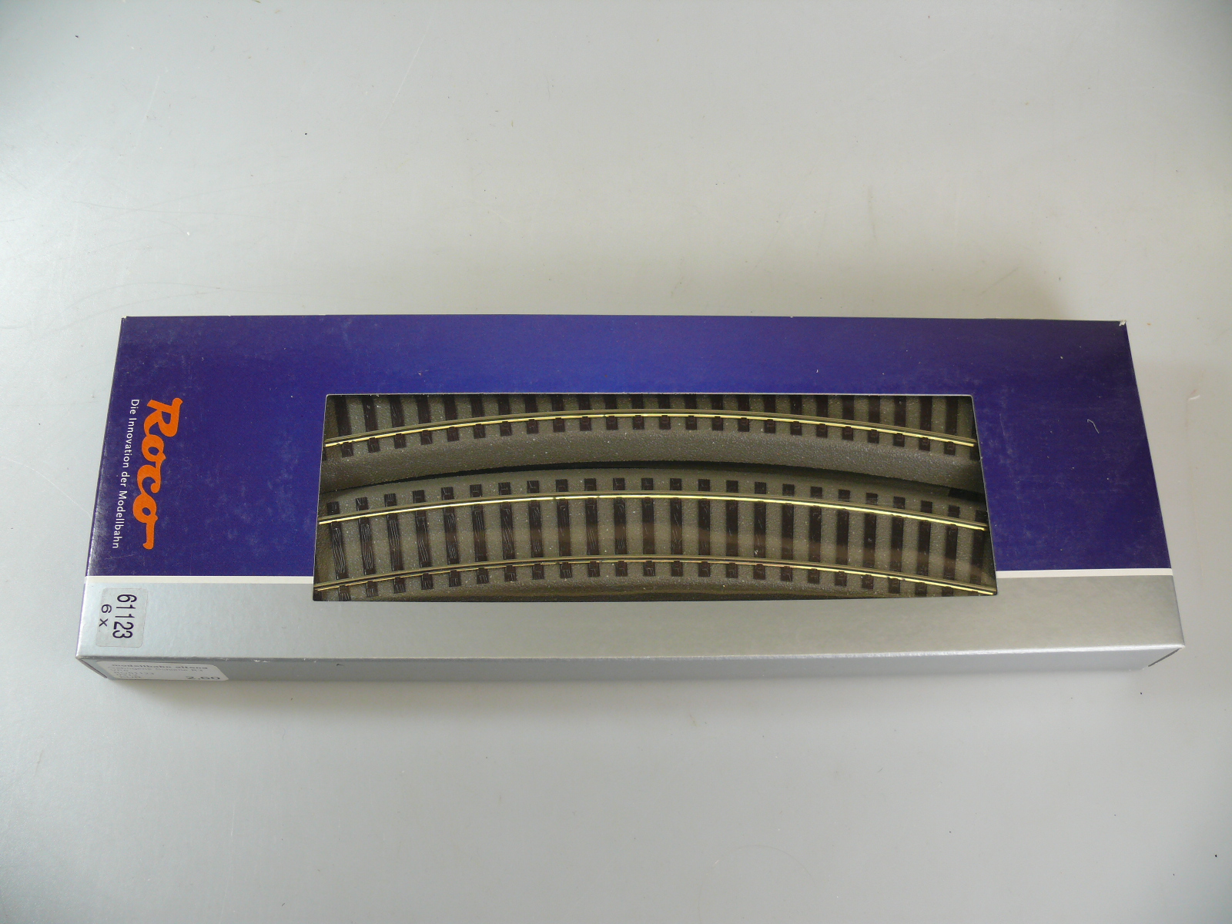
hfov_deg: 52.6
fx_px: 1246
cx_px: 616
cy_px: 462
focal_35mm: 35
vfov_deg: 40.7
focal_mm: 7.4
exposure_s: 1/125
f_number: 2.8
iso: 125
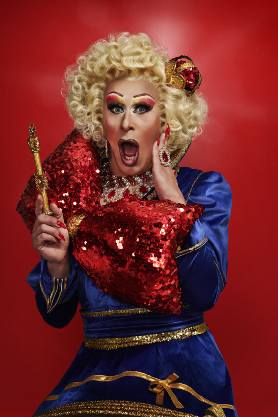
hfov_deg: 10.2
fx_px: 1564
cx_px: 139
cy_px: 208
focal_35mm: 135
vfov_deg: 15.2
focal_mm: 135
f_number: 5.6
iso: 100
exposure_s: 1/160
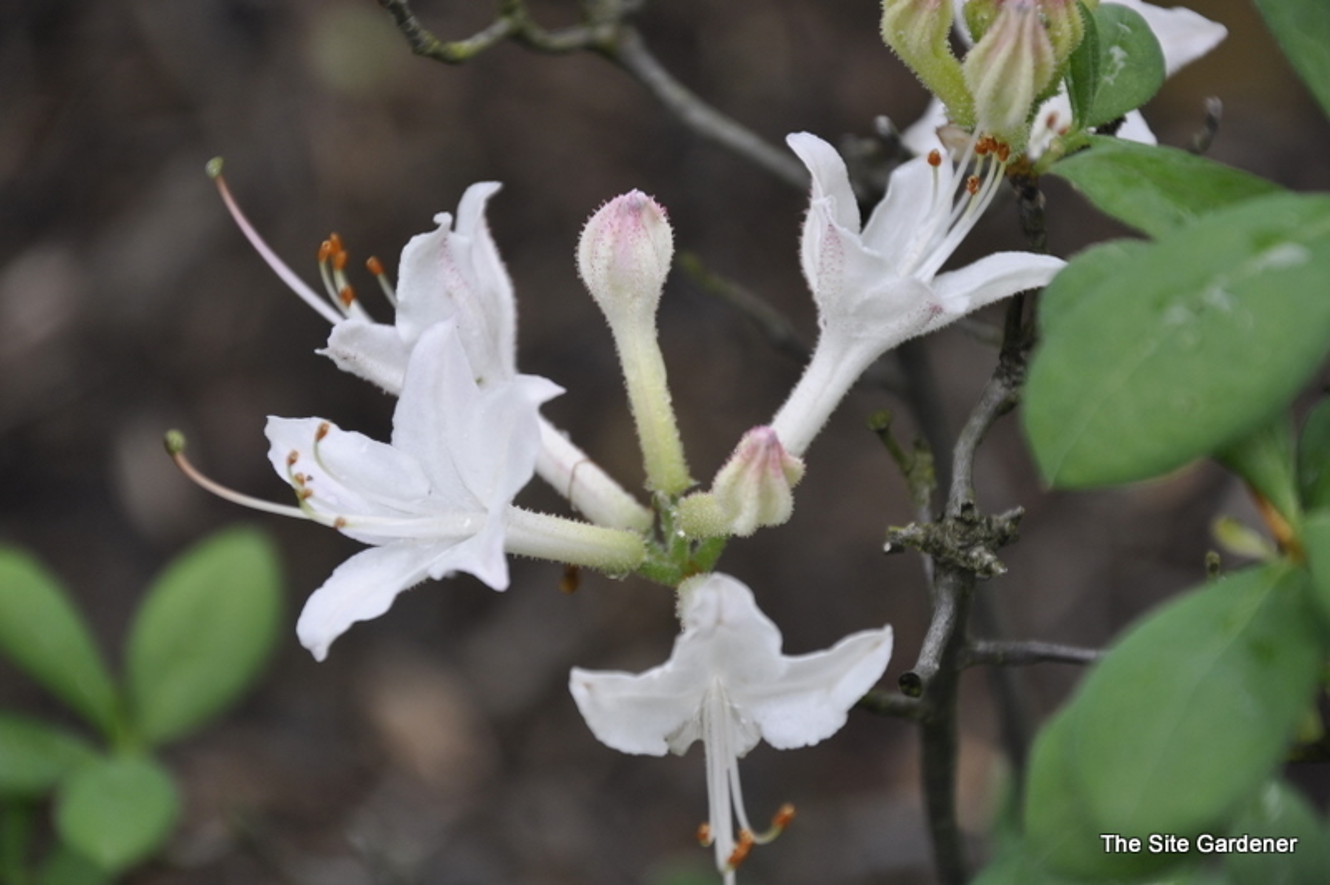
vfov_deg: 8.7
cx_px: 665
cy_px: 442
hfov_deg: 13.1
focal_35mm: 158
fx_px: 5814
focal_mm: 105
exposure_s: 1/125
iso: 280
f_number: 5.6
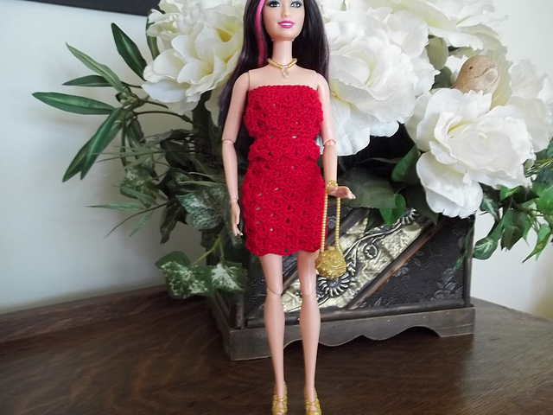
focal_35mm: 33
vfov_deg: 42.9
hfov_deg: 55.4
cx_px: 276
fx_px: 527
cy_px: 208
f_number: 3.3
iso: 270
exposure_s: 1/8
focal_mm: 5.9
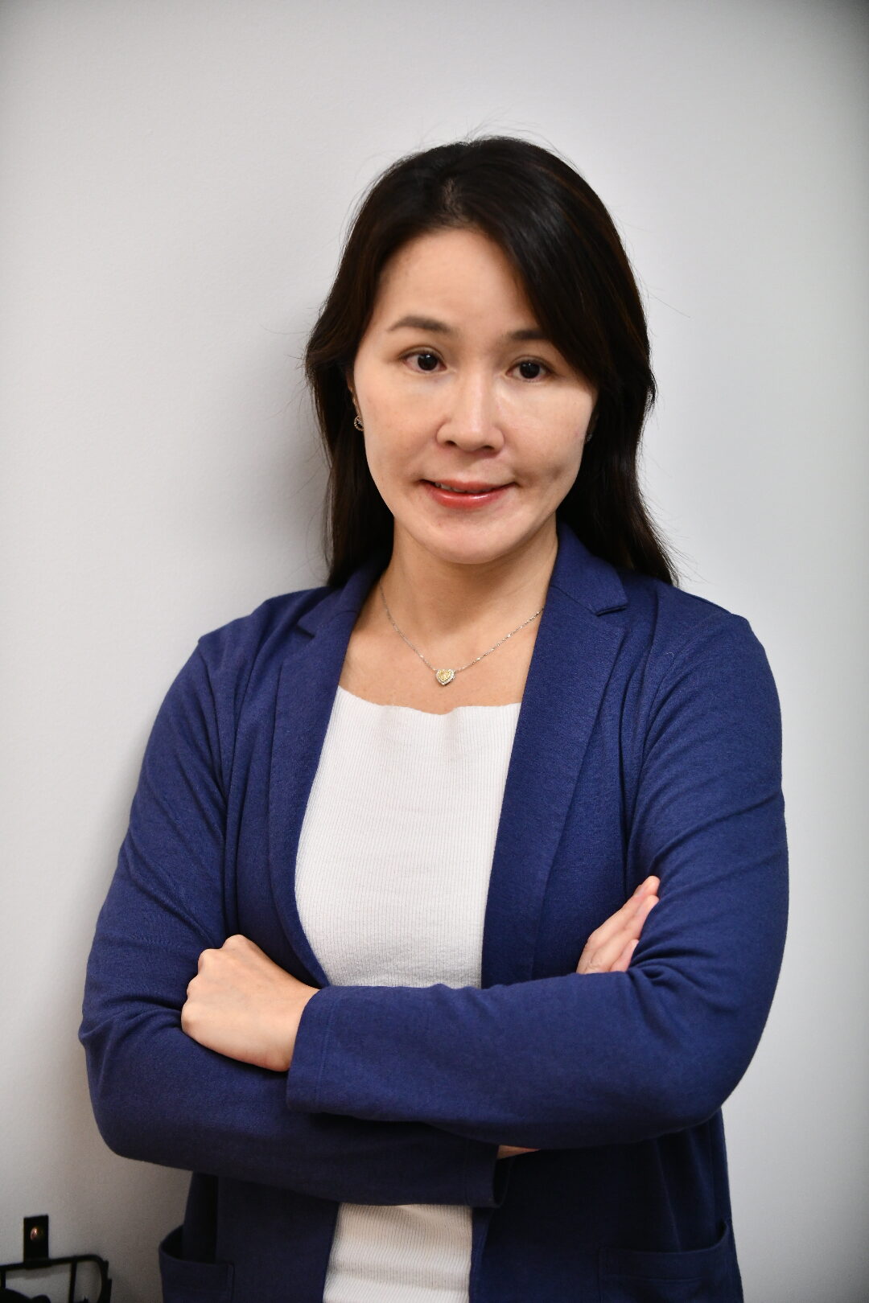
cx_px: 434
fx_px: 3258
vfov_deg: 22.6
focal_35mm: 90
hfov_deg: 15.2
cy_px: 652
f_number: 2.8
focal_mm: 90
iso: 1600
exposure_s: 1/125
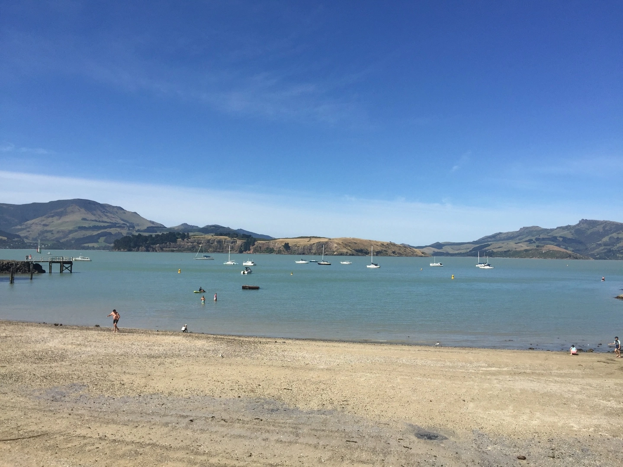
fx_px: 522
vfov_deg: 48.2
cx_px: 312
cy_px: 234
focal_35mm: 29
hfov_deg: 61.7
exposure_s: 1/3597
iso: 32
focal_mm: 4.15
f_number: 2.2
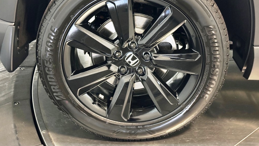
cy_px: 57
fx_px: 364
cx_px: 129
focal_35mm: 53
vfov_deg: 22.6
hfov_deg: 39.2
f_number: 1.78
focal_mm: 6.86
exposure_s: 1/24
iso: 640
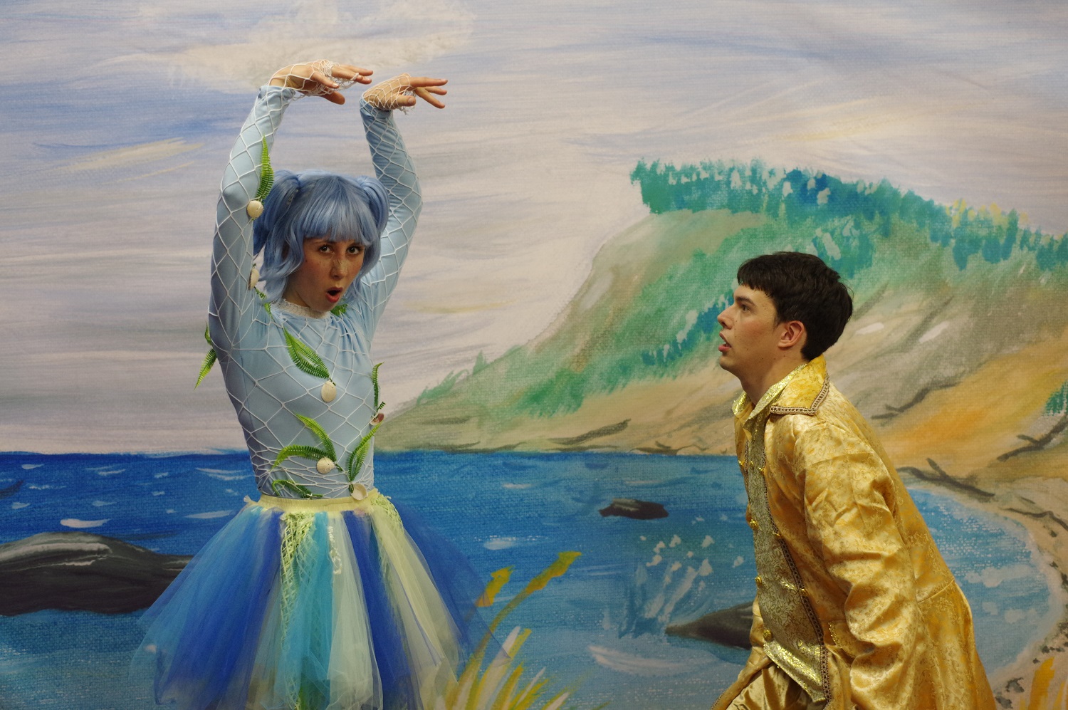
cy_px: 355
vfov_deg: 18.1
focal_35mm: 75
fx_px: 2223
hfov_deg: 27.0
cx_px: 534
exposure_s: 1/50
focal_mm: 50
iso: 1600
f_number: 2.5
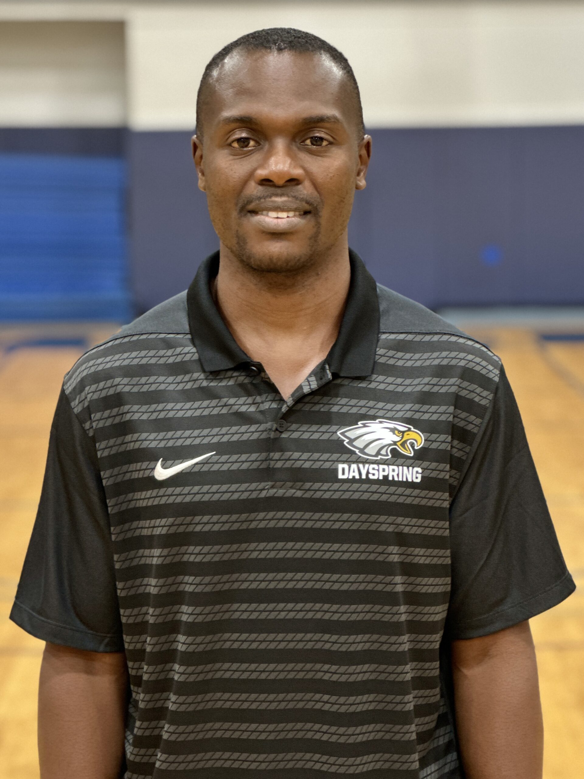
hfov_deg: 19.1
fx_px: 1732
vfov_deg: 25.3
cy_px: 390
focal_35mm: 77
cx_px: 292
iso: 400
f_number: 2.8
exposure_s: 1/24
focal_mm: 9
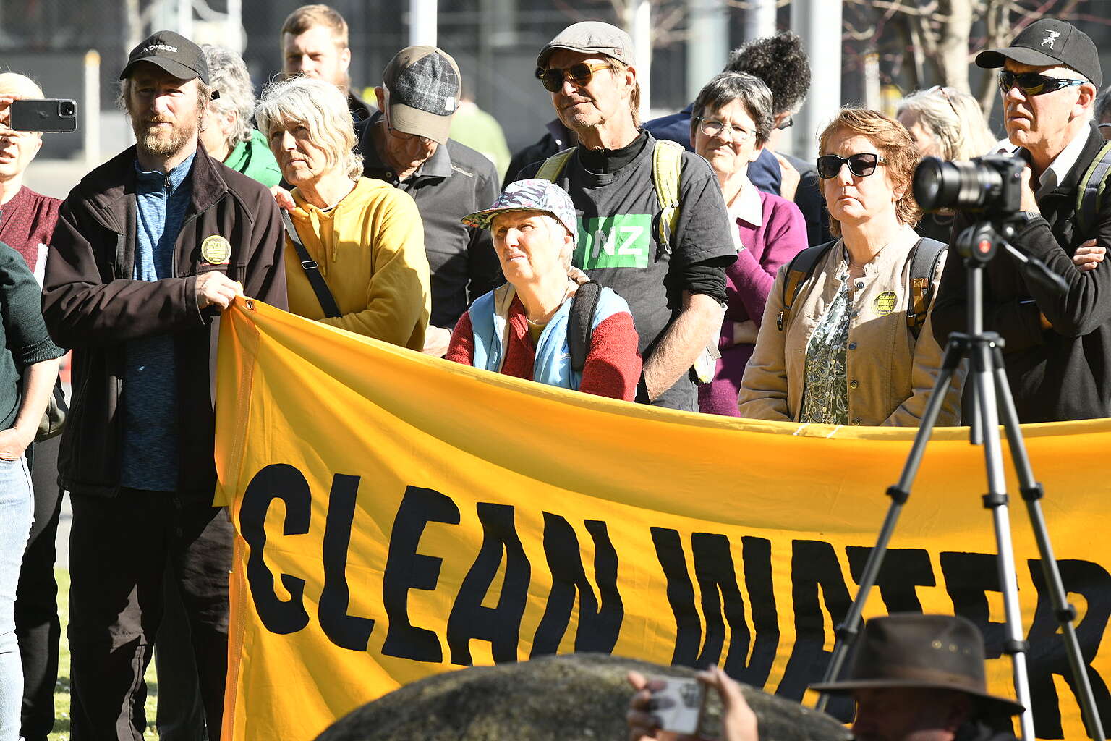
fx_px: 9258
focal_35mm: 300
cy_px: 370
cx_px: 556
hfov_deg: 6.9
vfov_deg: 4.6
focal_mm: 300
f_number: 10
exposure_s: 1/250
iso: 400
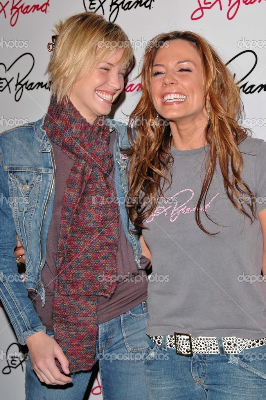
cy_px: 200
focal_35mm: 87
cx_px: 133
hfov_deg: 15.7
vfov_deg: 23.4
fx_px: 966
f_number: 7.1
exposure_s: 1/250
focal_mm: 58
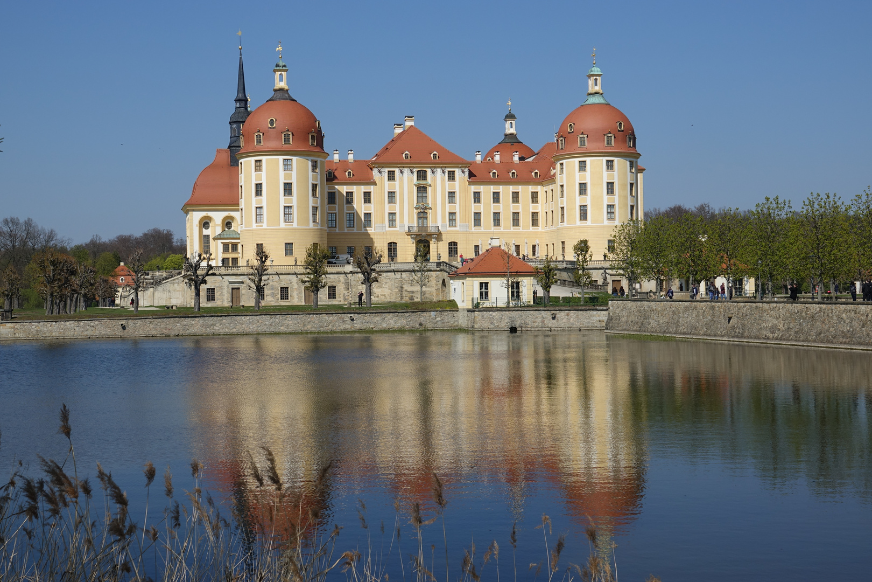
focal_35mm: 54
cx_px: 436
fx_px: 1308
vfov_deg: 25.1
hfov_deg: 36.9
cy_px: 291
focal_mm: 19.68
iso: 100
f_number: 5
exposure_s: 1/1000
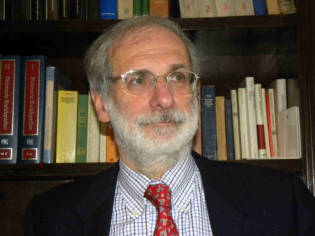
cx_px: 158
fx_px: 601
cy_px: 118
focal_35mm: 66
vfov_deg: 22.3
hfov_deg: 29.4
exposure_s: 1/30
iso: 400
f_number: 3.5
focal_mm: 11.8
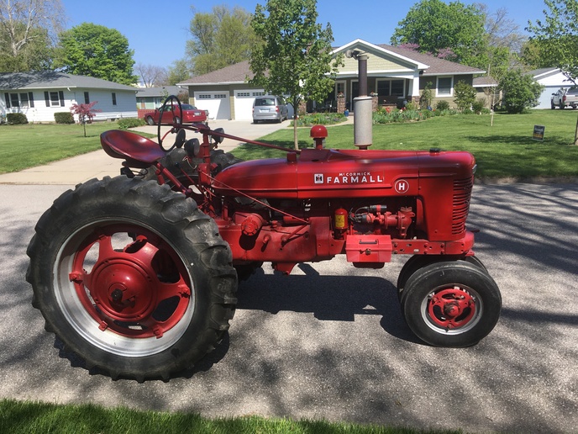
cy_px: 217
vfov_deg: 48.2
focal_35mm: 29
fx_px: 484
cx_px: 289
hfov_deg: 61.7
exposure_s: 1/1054
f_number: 2.2
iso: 25
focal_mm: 4.15
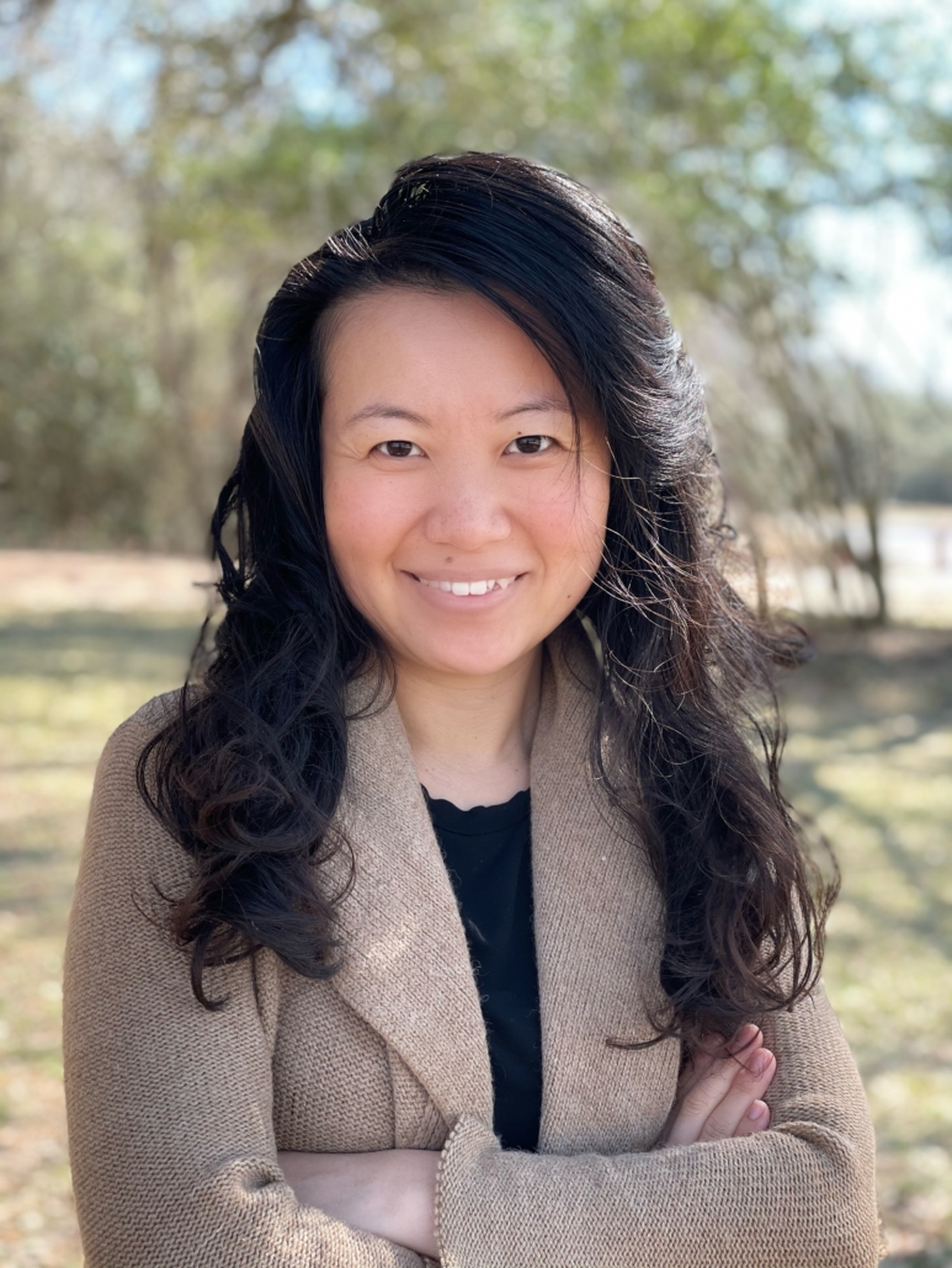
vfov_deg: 36.8
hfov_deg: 28.0
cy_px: 634
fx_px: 1906
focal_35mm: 52
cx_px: 476
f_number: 2
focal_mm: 6
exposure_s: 1/122
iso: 40
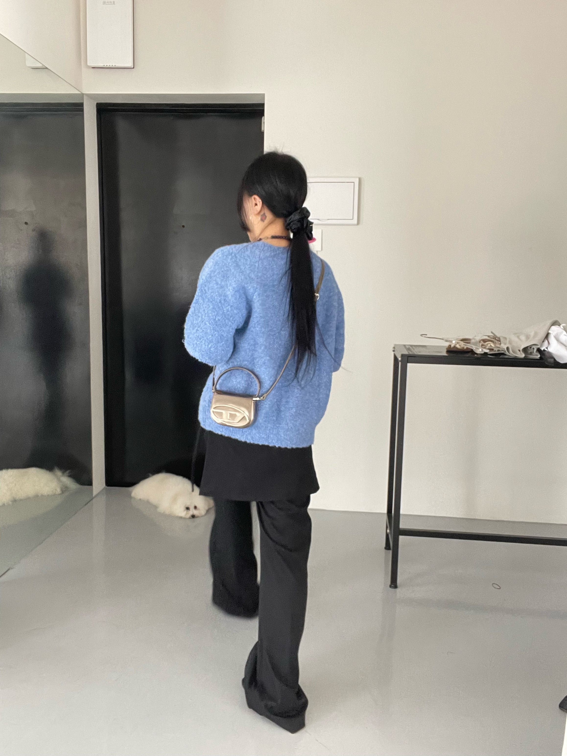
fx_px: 655
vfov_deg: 60.0
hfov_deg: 46.8
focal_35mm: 30
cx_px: 284
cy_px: 378
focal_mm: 2.71
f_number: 2.2
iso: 200
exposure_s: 1/60
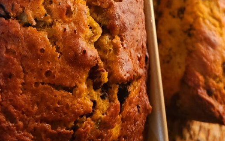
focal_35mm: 56
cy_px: -39
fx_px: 343
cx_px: 88
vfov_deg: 21.1
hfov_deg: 36.1
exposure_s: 1/39.1
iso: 400
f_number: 1.8
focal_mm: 5.4
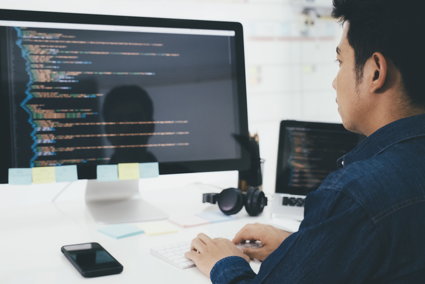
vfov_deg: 25.5
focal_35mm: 53
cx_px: 209
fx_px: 626
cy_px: 142
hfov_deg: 37.5
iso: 2500
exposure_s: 1/250
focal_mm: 33.2
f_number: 2.8
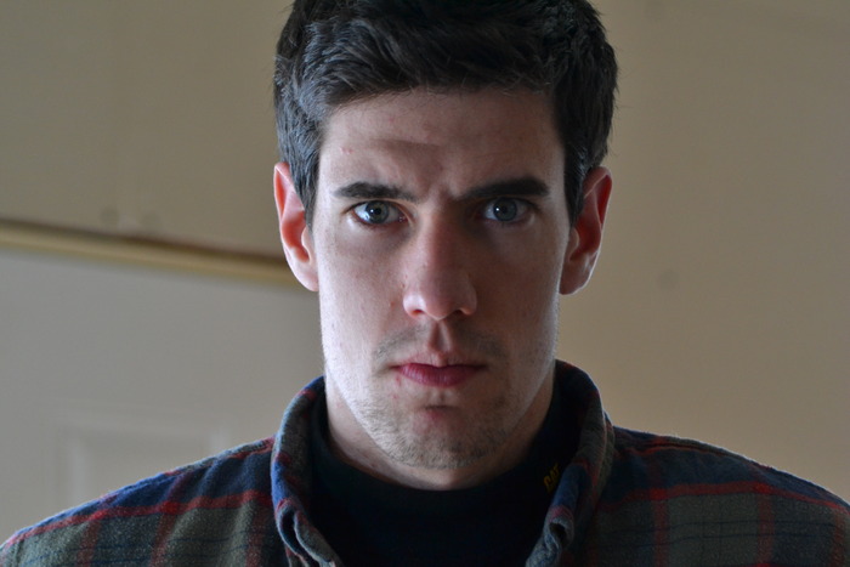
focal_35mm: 158
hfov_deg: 13.0
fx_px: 3719
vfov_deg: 8.7
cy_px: 284
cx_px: 425
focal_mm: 105
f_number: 4.5
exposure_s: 1/125
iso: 1100
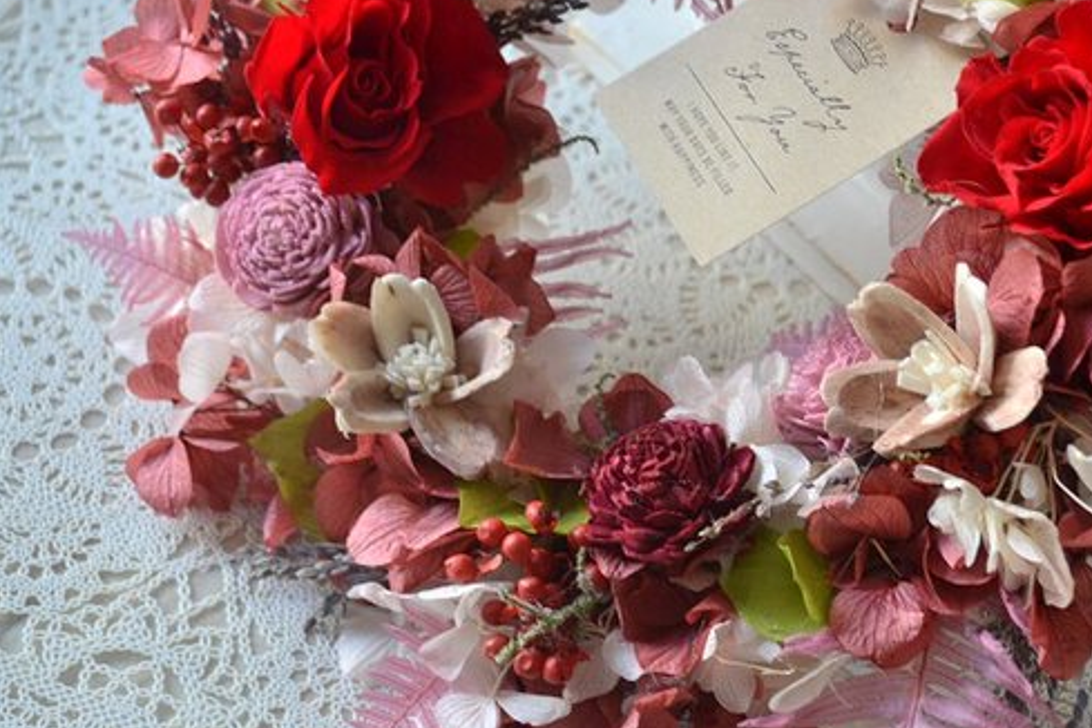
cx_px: 603
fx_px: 2082
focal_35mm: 69
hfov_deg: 29.4
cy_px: 333
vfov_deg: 19.8
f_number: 5
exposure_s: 1/30
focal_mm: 35
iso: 400
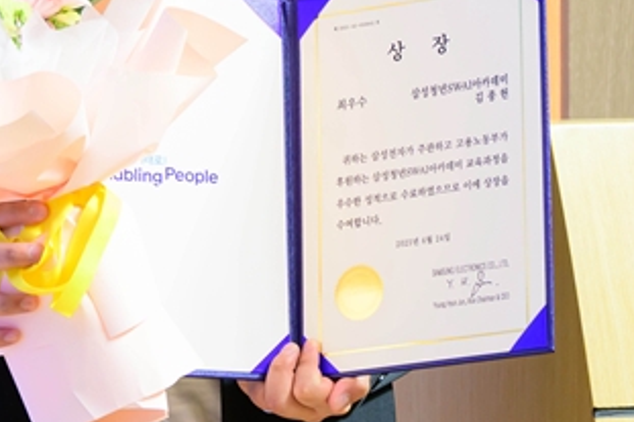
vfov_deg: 5.7
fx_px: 4189
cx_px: 236
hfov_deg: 8.7
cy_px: -178
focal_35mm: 238
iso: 1600
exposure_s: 1/125
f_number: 6.7
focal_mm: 74
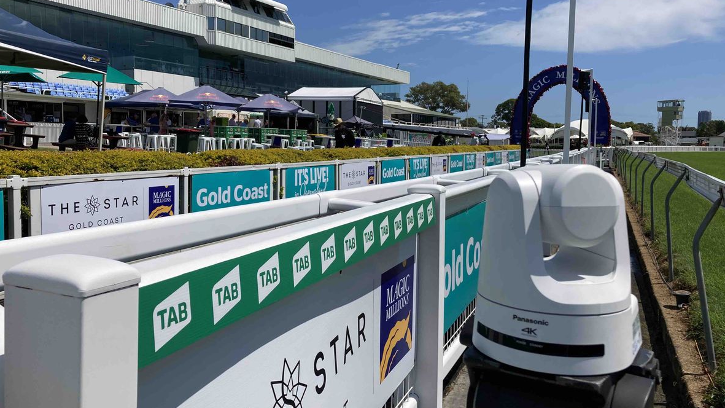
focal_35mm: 31
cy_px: 182
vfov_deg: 37.7
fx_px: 596
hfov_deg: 62.6
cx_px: 367
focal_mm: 3.99
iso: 20
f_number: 1.8
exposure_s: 1/4808
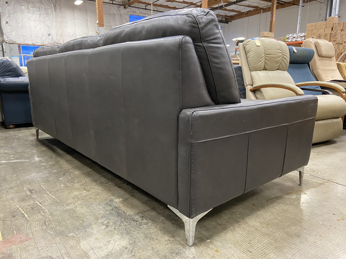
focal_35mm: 26
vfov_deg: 53.1
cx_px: 173
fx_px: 260
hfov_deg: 67.3
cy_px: 130
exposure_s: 1/40
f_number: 1.8
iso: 500
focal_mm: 4.25
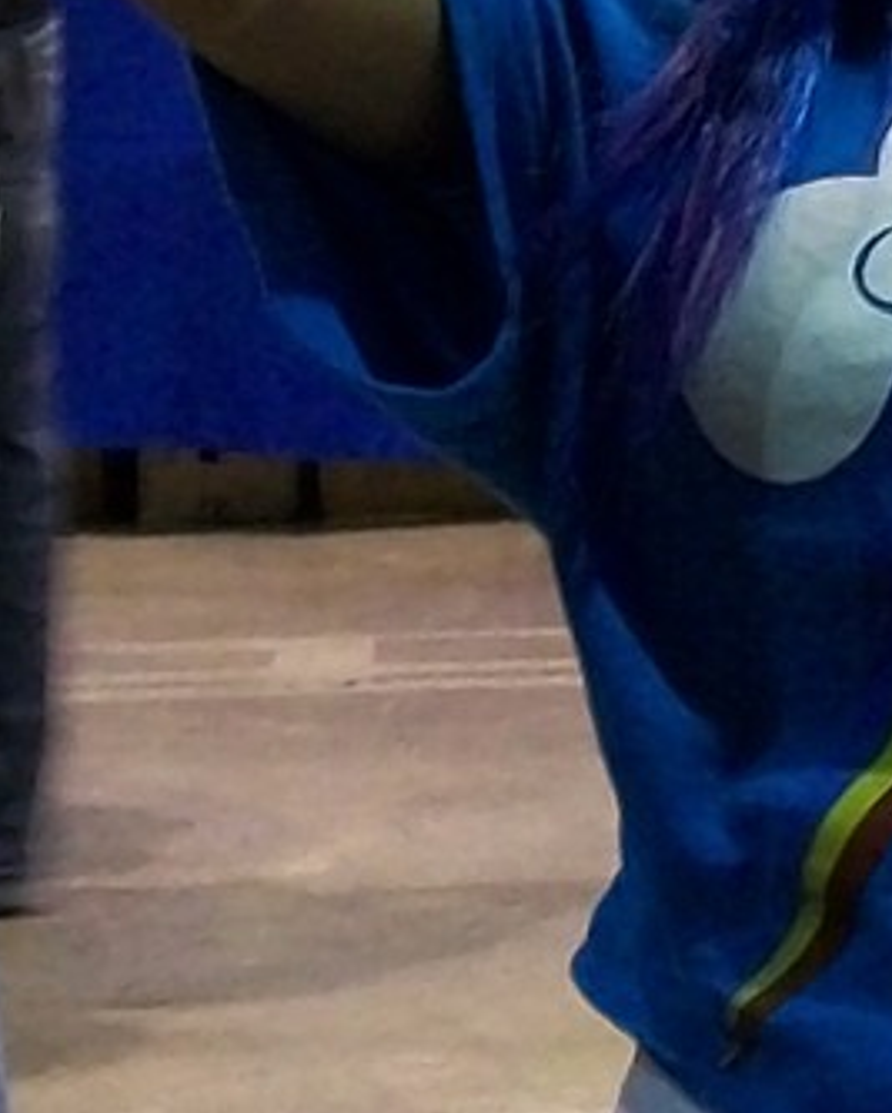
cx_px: 976
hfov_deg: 8.5
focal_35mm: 180
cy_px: 520
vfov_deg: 10.7
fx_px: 5932
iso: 180
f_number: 2.7
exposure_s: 1/13
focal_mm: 6
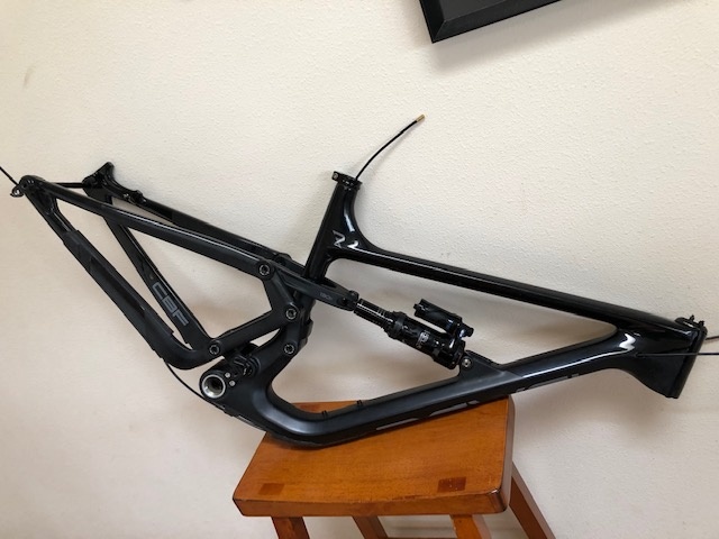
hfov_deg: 63.4
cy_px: 270
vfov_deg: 49.7
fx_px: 582
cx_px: 360
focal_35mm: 28
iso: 40
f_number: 1.8
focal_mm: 3.99
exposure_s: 1/15
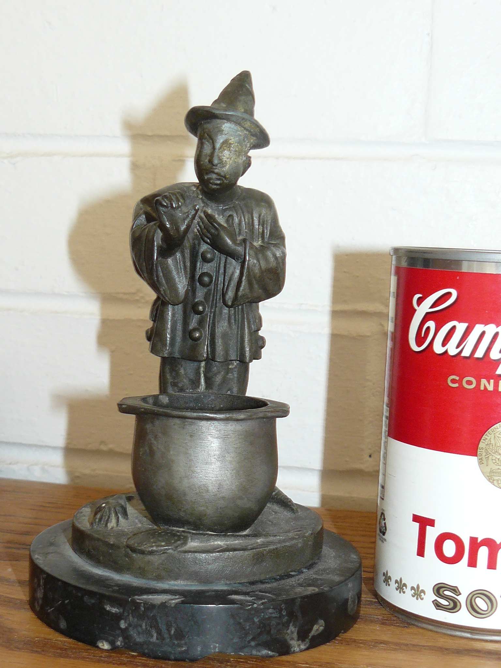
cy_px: 334
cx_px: 250
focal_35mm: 54
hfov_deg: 27.0
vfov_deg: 35.5
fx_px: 1042
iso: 100
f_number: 2.8
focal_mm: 6
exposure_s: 1/30
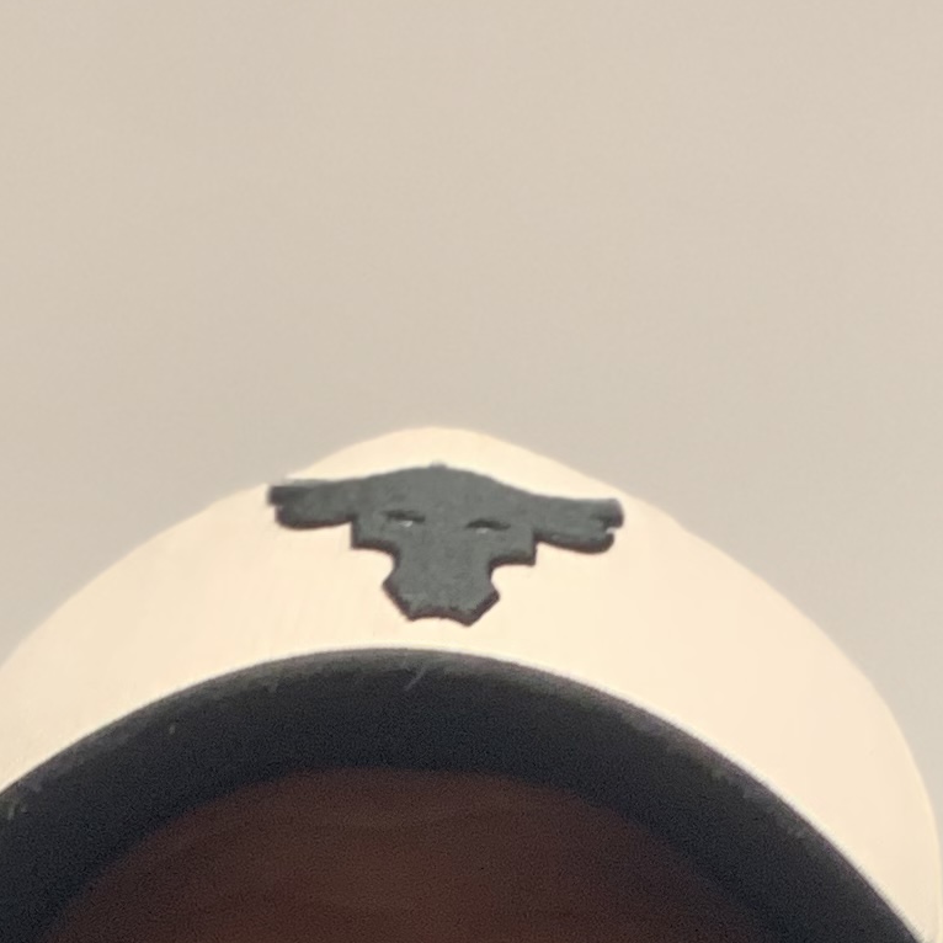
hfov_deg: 14.4
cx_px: 540
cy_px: 1860
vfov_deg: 12.7
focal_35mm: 121
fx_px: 3729
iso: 100
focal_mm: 4.25
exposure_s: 1/60
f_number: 1.8
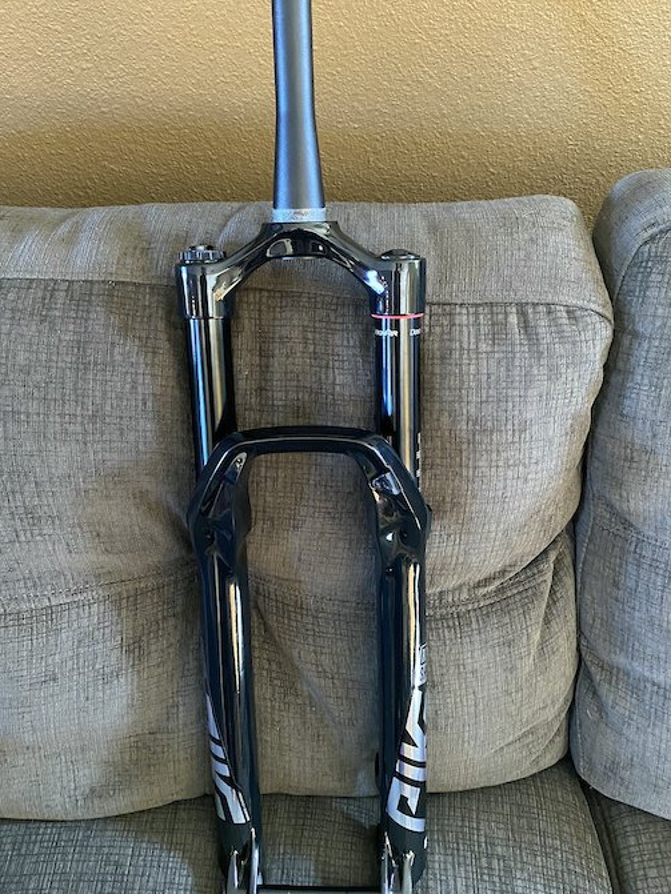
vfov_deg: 58.3
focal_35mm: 31
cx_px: 338
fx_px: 801
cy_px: 404
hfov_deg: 45.4
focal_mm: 4.25
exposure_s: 1/40
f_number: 1.8
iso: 640
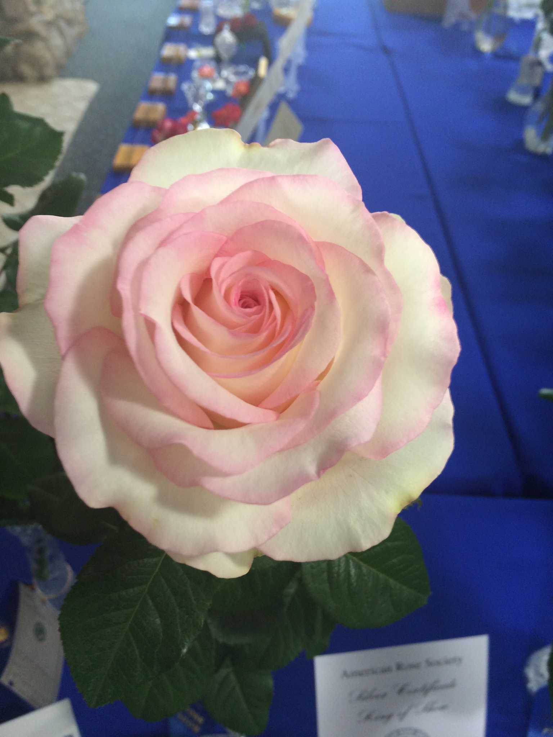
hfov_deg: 46.8
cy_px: 368
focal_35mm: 30
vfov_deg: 60.0
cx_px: 276
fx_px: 639
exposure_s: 1/30
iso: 125
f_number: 2.2
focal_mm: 4.12
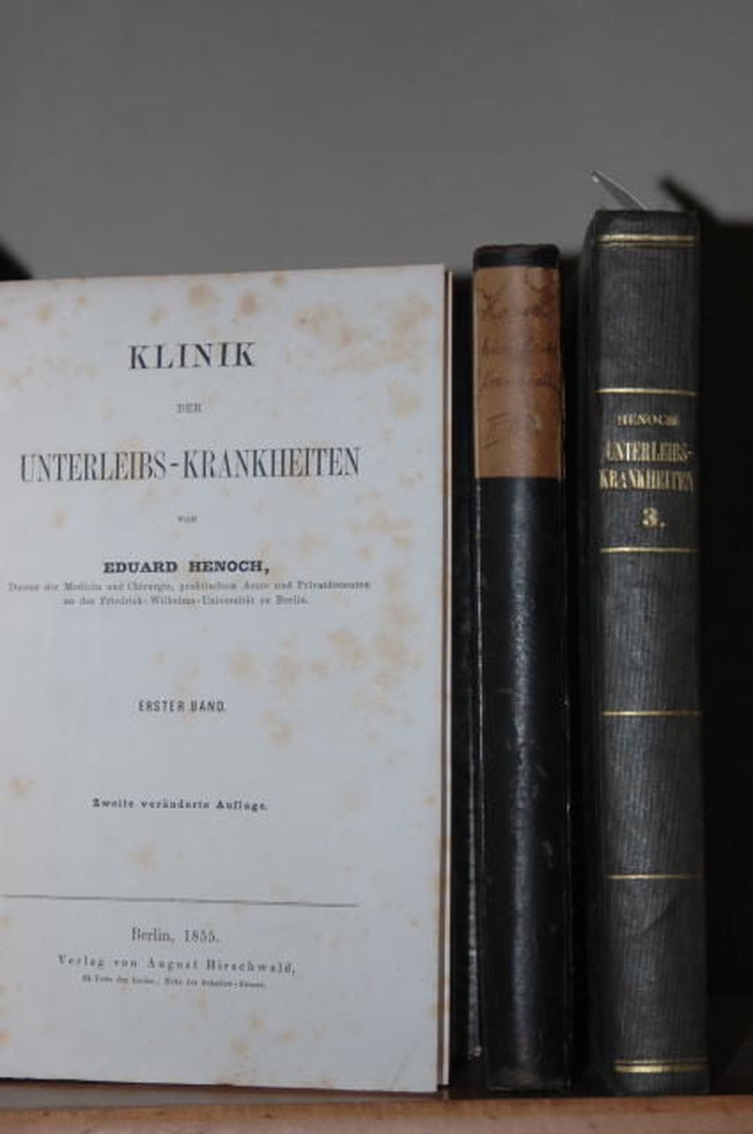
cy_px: 567
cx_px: 376
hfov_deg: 16.2
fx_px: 2642
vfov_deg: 24.2
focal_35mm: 84
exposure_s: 1/60
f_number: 4.8
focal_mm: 56
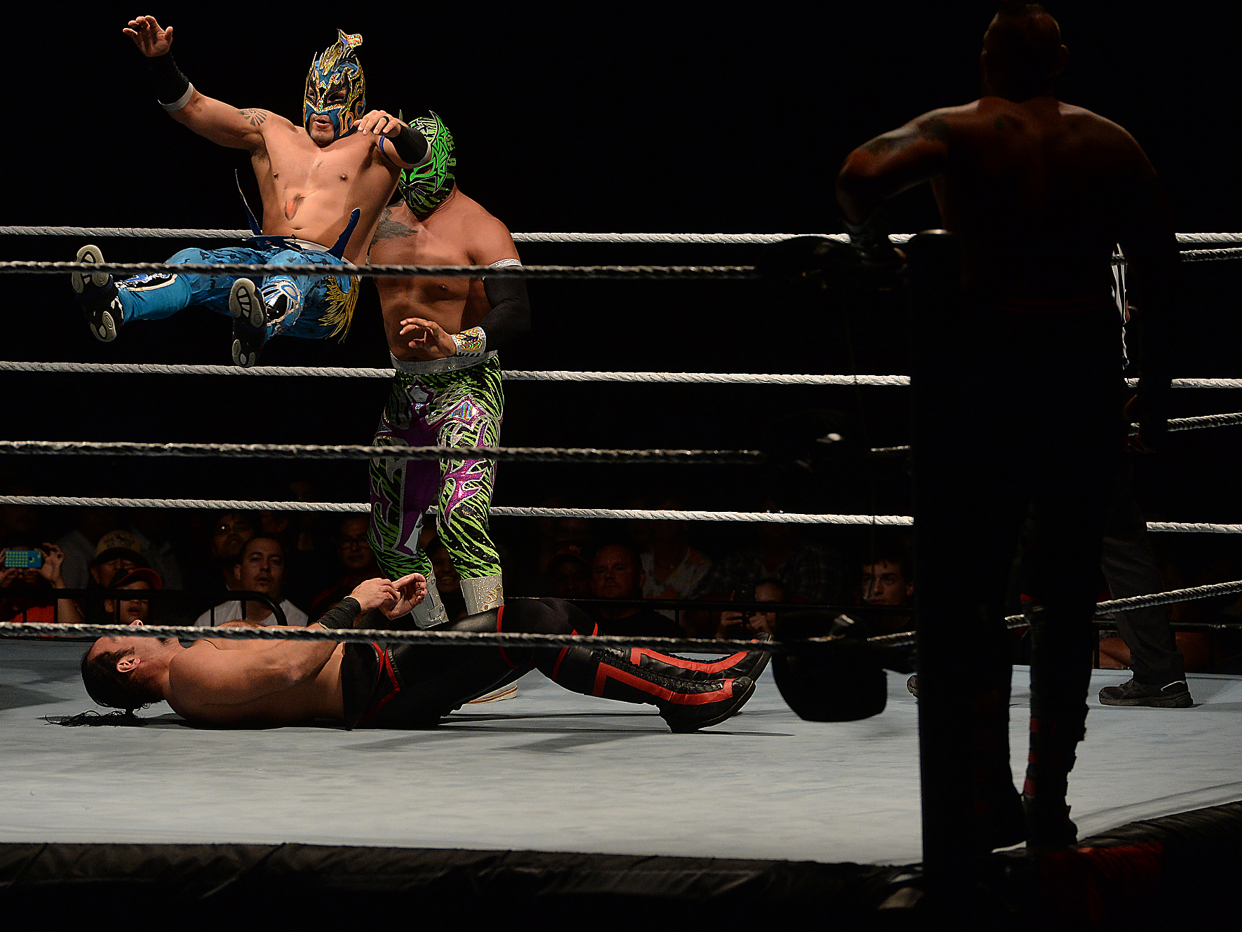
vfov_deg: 6.8
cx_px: 544
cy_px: 466
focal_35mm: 217
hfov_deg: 9.1
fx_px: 7787
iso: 3200
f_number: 5
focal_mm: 200
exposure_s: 1/1250
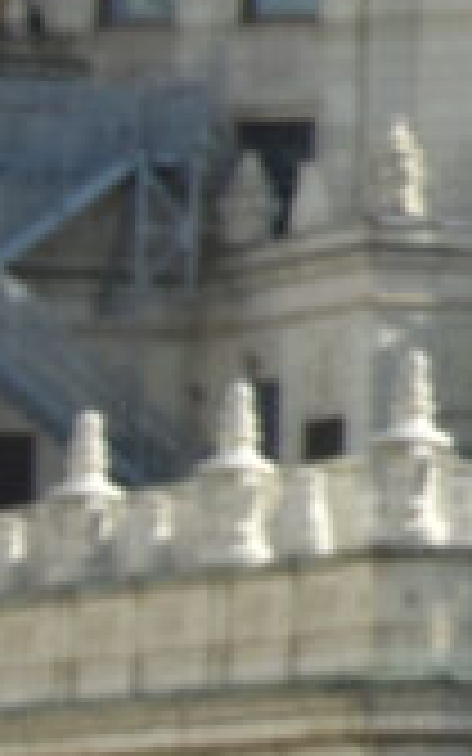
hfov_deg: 3.4
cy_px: -608
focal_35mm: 335
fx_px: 6895
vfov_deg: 6.1
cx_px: 2796
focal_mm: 24
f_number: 9
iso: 200
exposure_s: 1/320
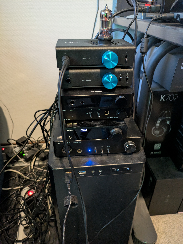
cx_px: 92
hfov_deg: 54.9
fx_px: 176
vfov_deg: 69.4
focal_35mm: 25
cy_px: 122
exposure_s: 1/16.7
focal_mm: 5.43
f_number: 1.89
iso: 962
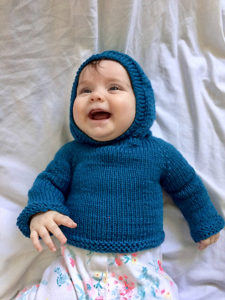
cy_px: 150
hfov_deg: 48.2
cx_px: 112
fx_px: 251
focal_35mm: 29
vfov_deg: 61.7
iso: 320
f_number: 2.2
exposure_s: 1/24
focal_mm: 4.15
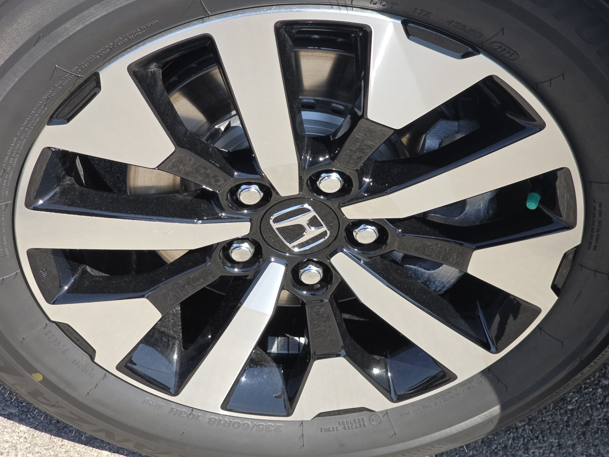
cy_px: 228
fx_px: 1214
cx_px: 304
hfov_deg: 28.2
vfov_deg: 21.3
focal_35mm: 69
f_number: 2.4
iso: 50
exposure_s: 1/852
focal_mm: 7.9
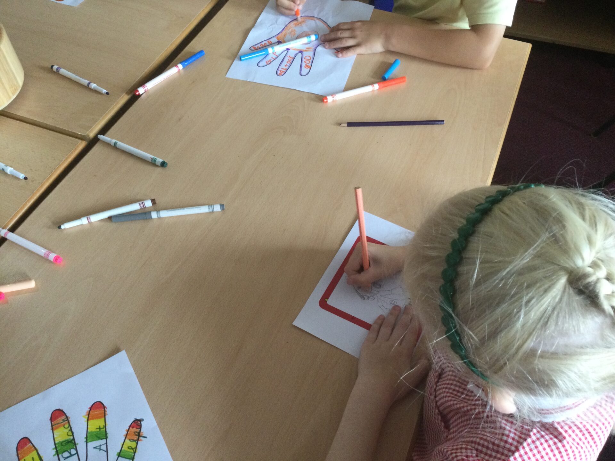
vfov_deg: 45.4
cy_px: 230
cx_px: 308
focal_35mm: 31
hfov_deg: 58.4
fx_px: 551
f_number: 2.4
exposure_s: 1/33
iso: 160
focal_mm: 3.3
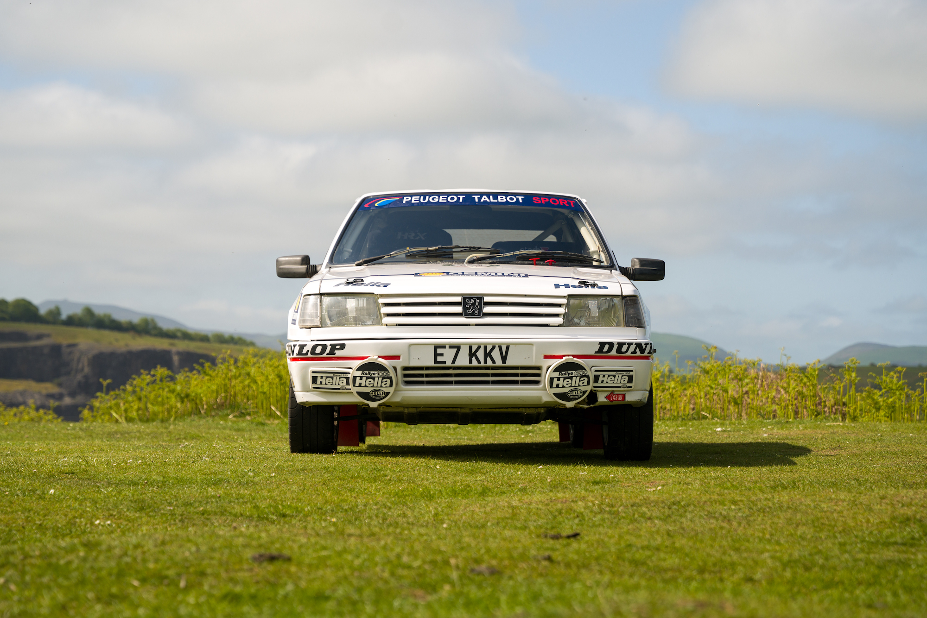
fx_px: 1803
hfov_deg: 28.8
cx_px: 464
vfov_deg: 19.5
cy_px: 309
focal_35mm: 70
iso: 200
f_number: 4
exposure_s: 1/800
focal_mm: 70
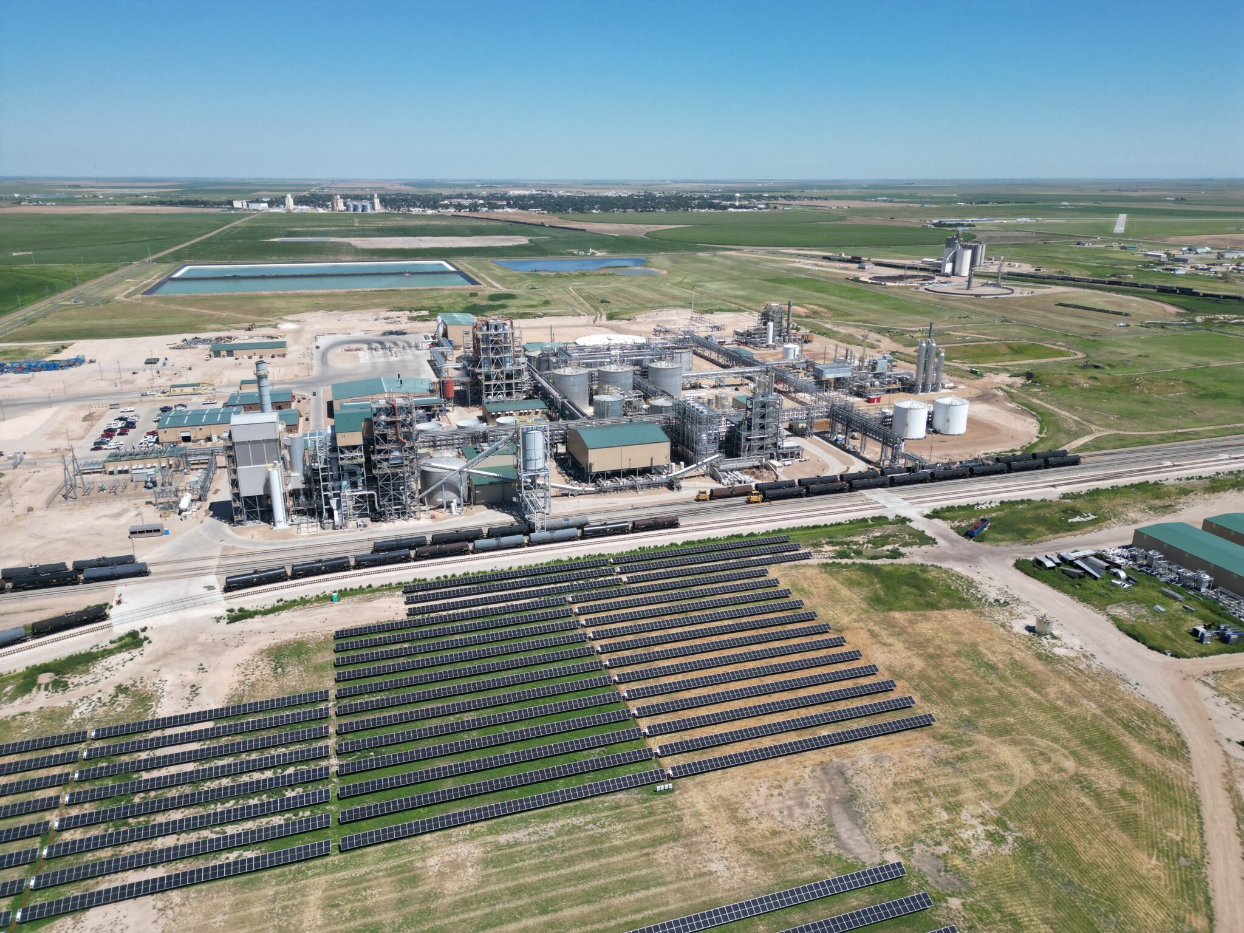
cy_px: 466
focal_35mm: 24
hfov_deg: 71.6
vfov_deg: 56.8
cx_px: 622
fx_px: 862
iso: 100
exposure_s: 1/3000
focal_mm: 6.72
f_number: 1.7
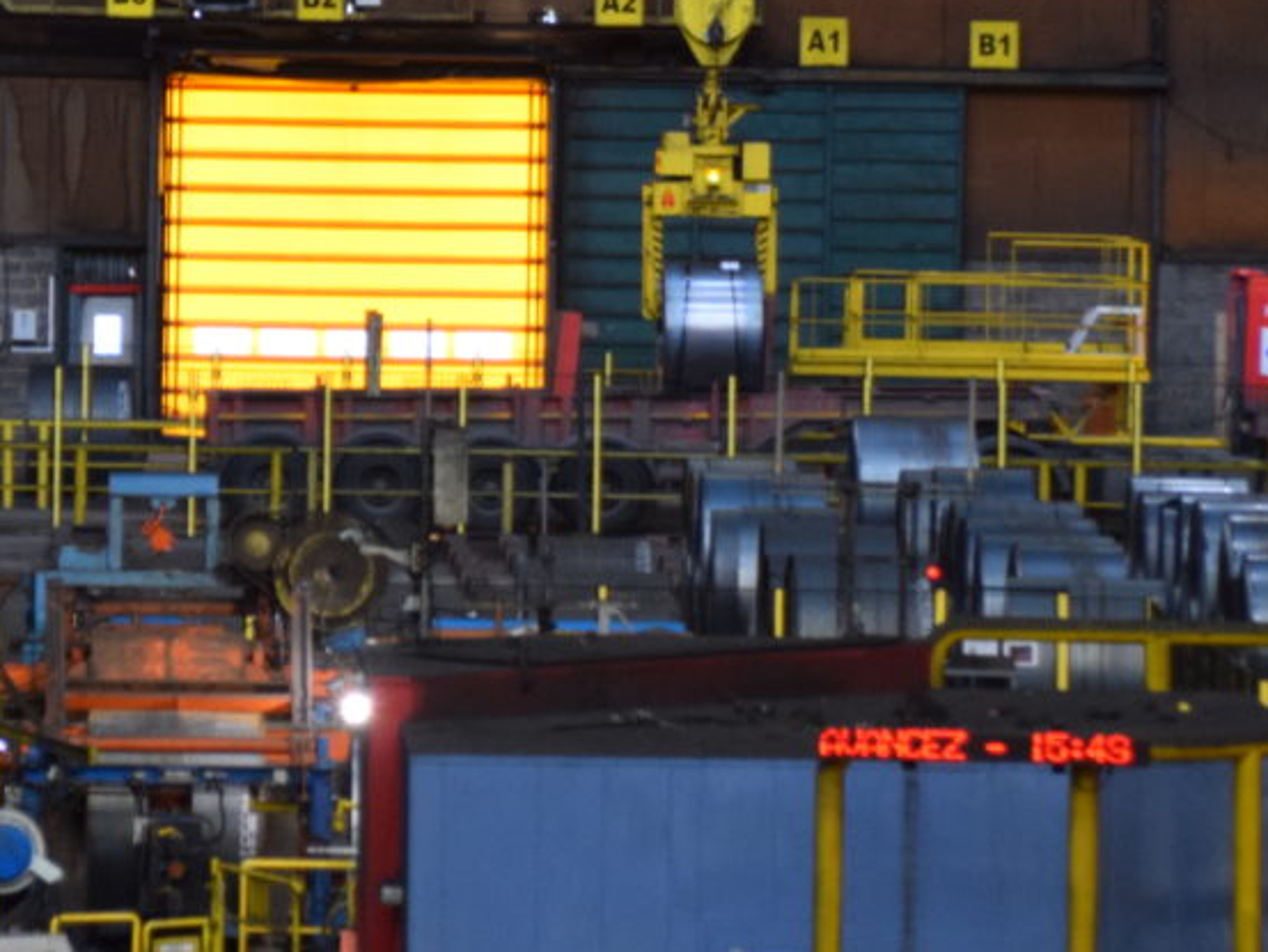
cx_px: 307
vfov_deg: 4.4
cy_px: 41
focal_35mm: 340
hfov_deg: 5.8
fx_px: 12469
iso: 1250
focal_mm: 85
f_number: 5.3
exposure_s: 1/60
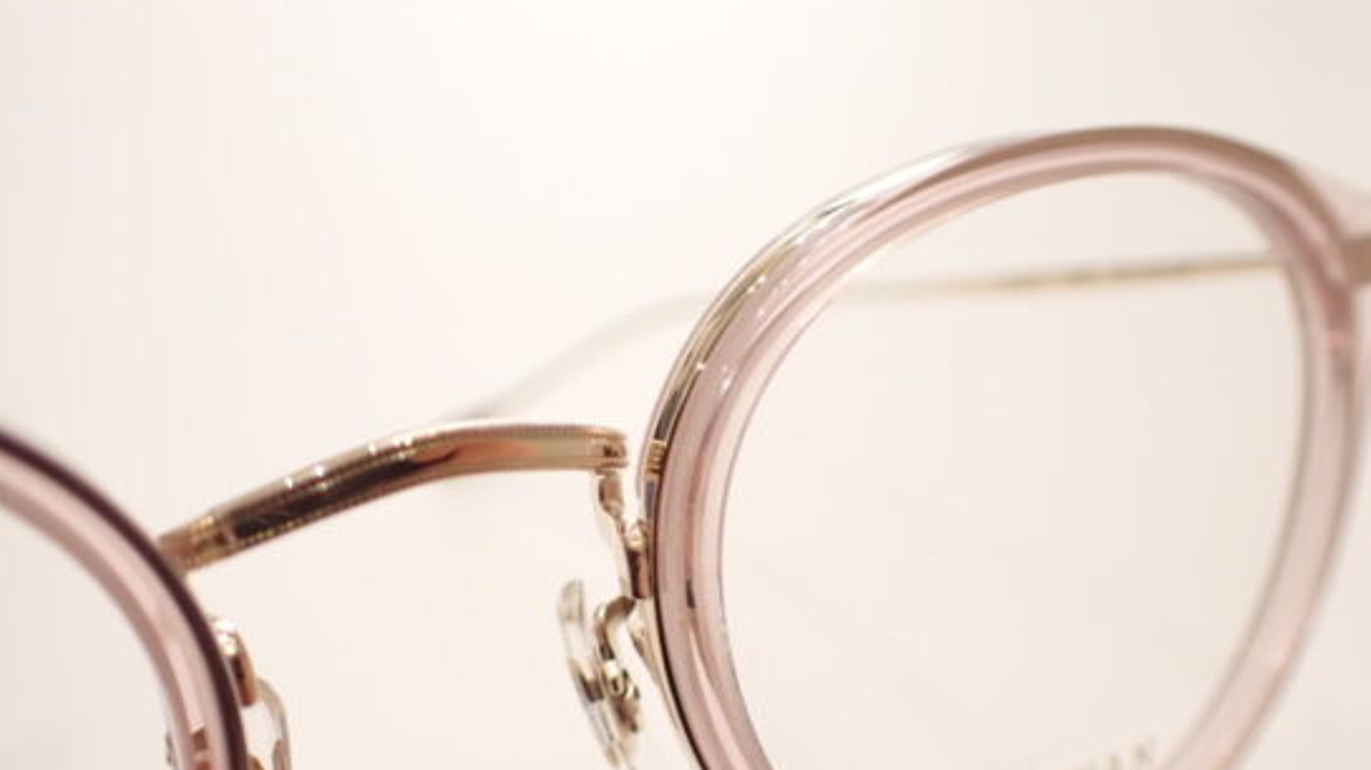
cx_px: 677
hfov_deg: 55.3
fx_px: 1308
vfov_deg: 32.5
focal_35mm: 36
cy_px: 518
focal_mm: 5.4
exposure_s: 1/125
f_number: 2.3
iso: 200
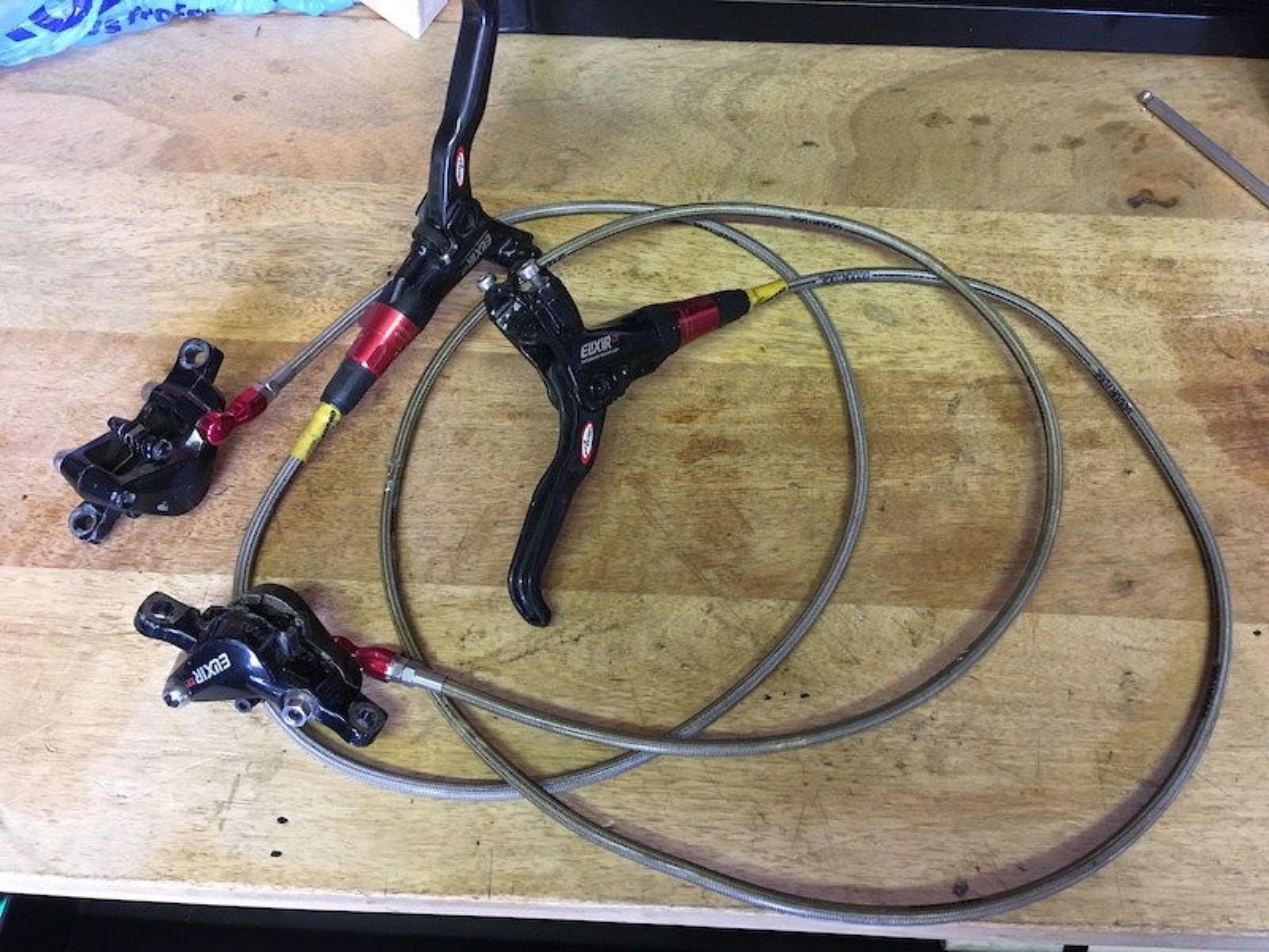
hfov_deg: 61.7
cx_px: 634
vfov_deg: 48.2
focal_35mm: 29
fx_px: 1063
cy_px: 476
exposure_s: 1/33
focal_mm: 4.15
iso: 160
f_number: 2.2
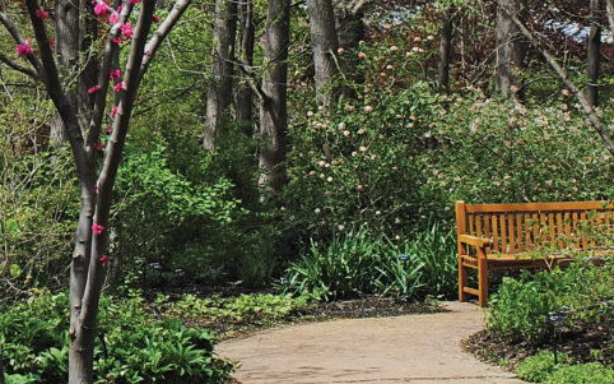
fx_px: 2202
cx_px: 92
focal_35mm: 132
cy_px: -106
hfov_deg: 15.7
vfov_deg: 9.8
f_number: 8
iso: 100
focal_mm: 27
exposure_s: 1/250
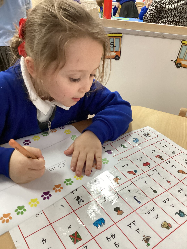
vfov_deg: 58.4
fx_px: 223
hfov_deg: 45.4
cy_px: 124
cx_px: 94
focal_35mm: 31
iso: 320
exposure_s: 1/50
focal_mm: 3.3
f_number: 2.4
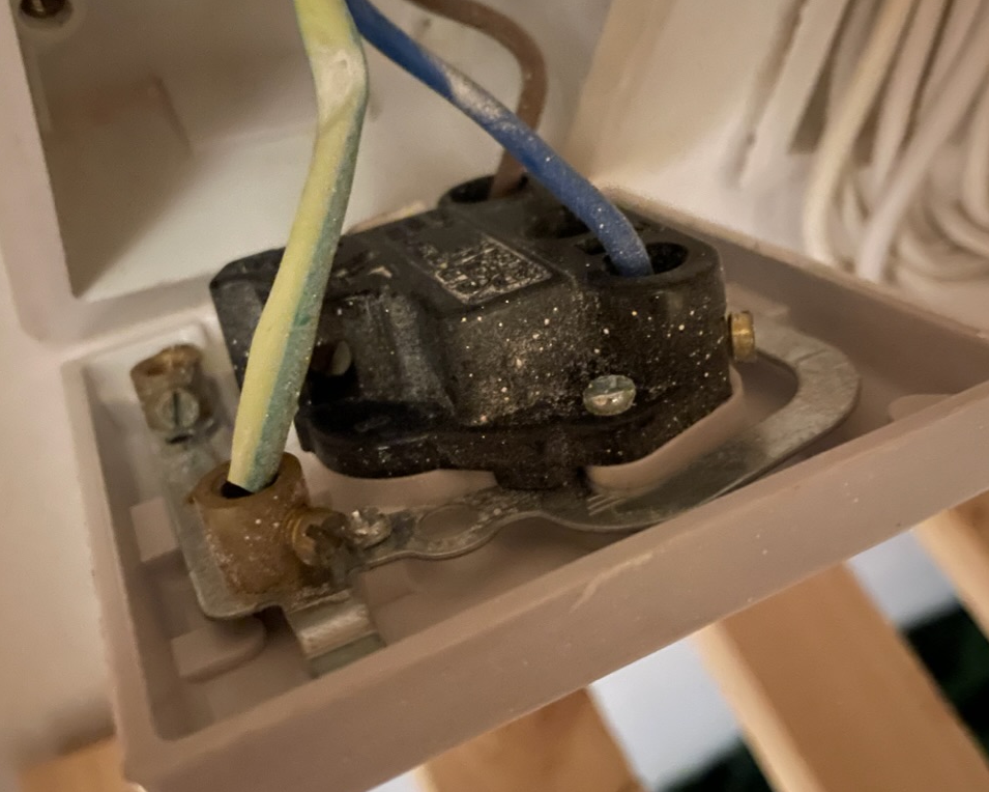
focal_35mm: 34
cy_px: 371
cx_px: 494
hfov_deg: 52.8
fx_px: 995
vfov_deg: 43.3
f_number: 1.6
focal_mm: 4.2
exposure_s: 1/7
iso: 1000
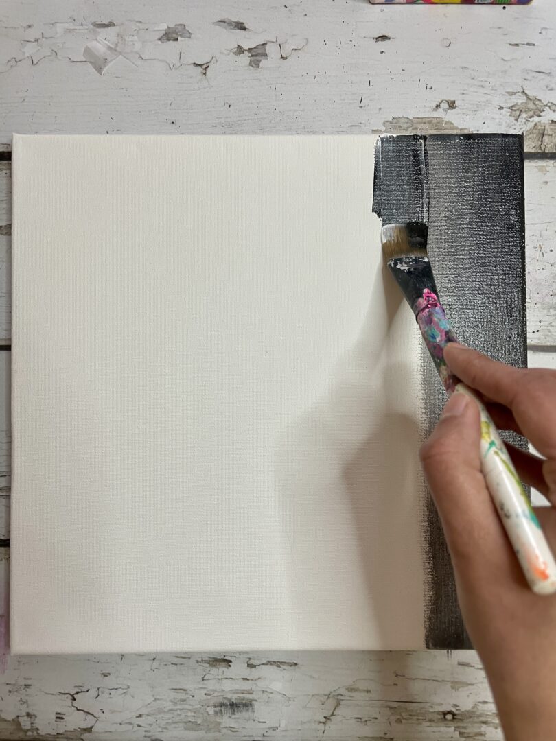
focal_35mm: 26
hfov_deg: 53.1
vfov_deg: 67.3
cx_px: 278
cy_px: 370
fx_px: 557
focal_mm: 4.2
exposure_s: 1/60
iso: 80
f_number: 1.6
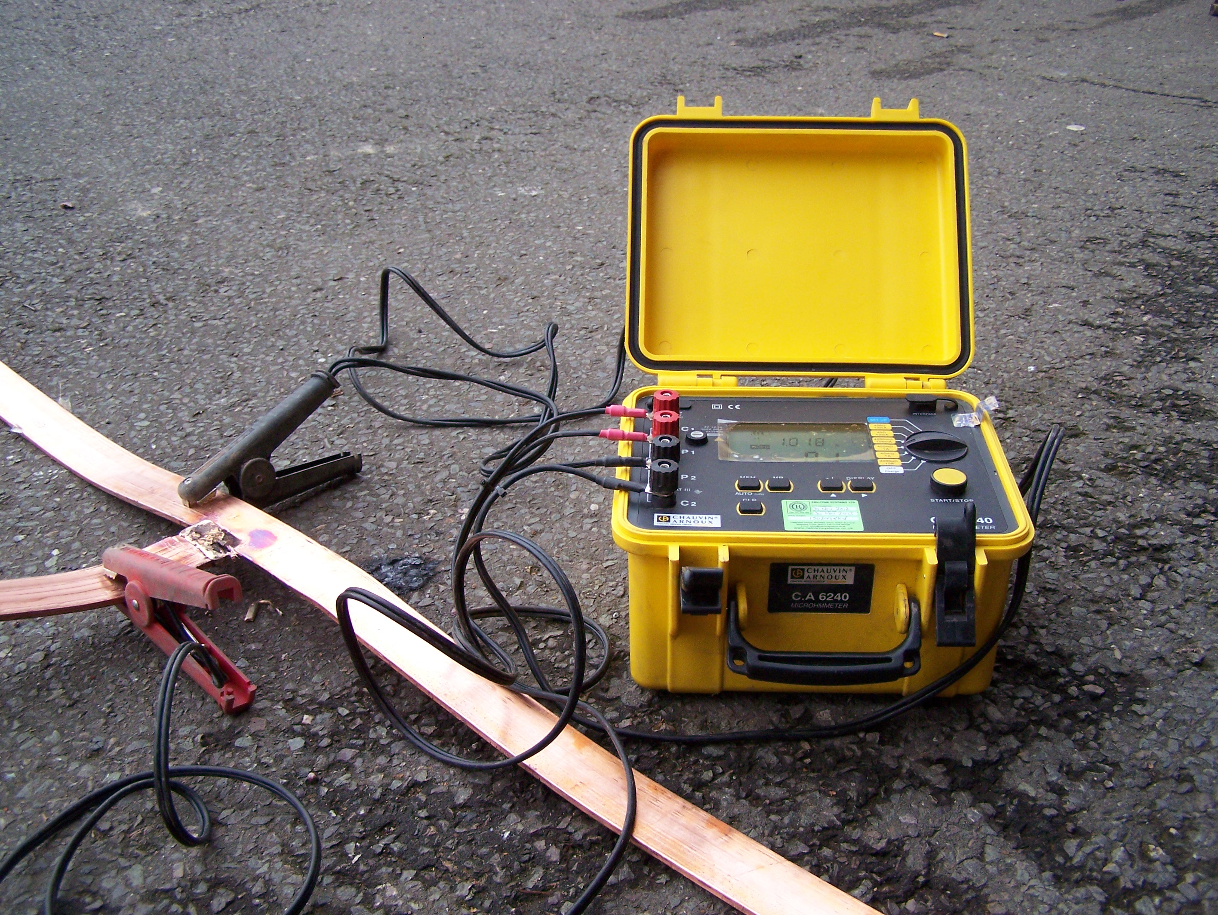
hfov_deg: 48.9
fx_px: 1338
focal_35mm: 38
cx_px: 609
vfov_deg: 37.8
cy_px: 458
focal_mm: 6.3
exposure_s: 1/125
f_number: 2.8
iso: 160
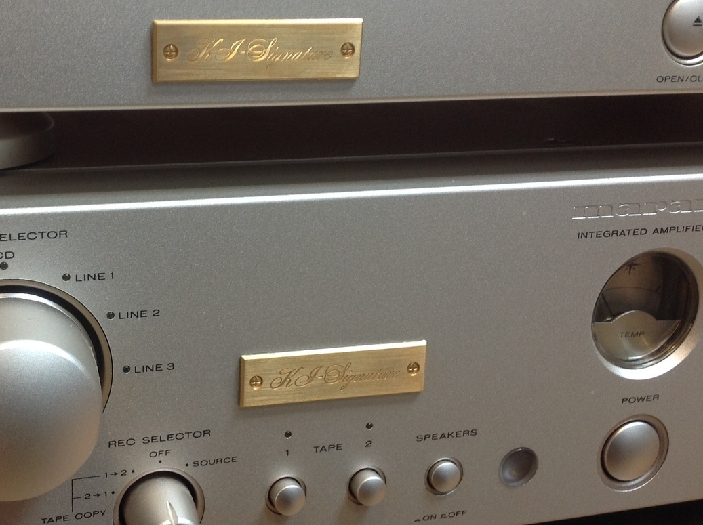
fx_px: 1095
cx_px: 206
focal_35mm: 54
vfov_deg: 26.9
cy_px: 225
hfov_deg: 35.1
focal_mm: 4.28
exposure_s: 1/20
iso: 50
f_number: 2.4
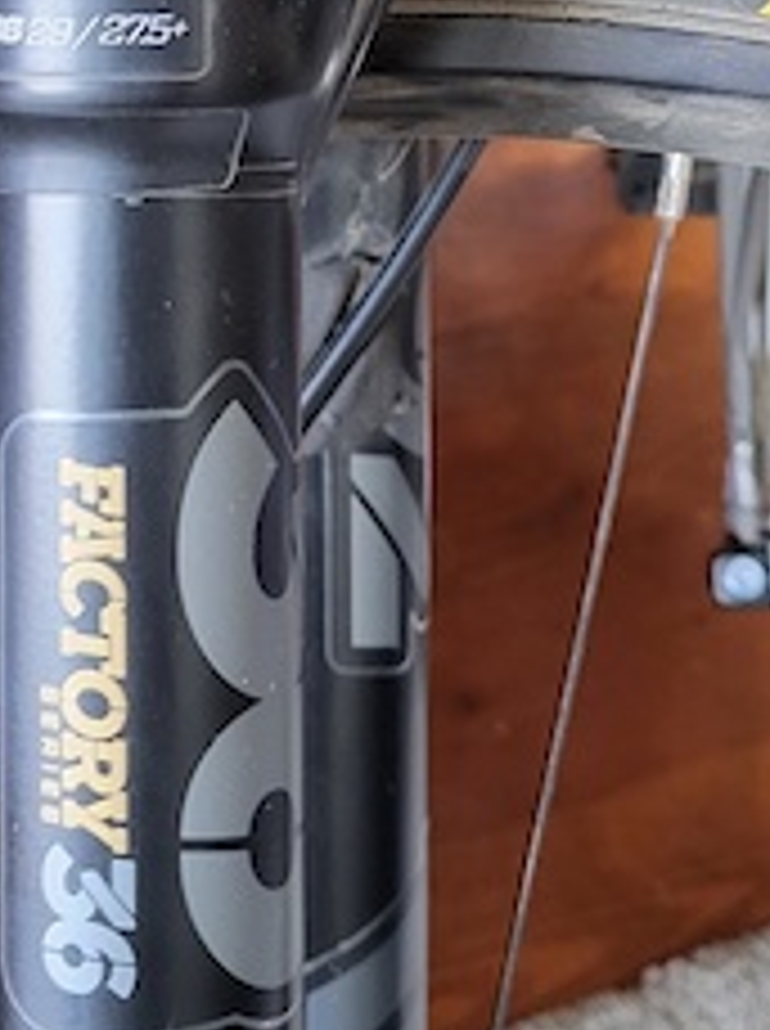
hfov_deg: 16.2
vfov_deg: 20.5
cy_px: -135
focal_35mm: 91
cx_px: 320
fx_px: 2707
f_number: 1.8
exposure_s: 1/40
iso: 400
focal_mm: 5.4
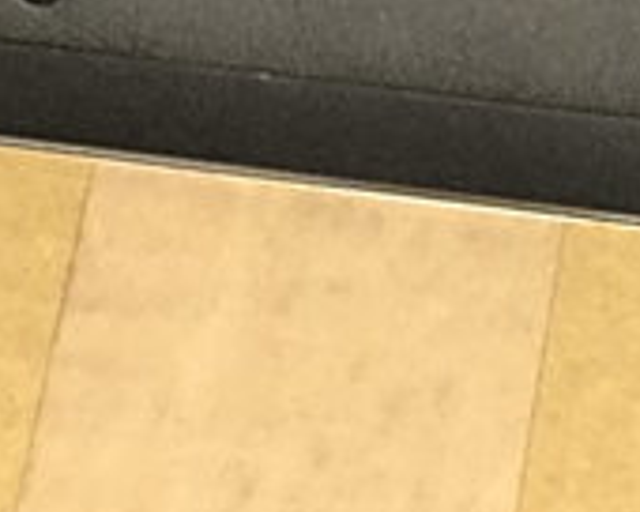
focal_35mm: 193
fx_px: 3656
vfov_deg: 7.2
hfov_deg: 9.5
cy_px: -990
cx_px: 1133
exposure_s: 1/13
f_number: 1.8
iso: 100
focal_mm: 3.99
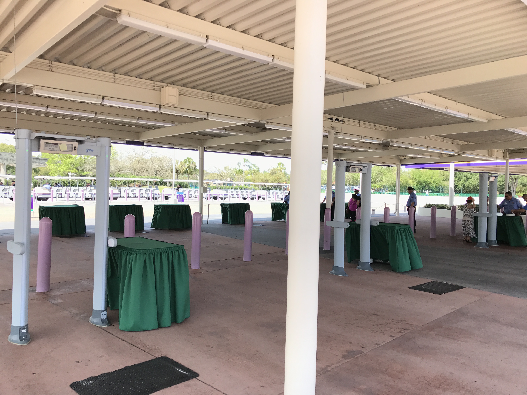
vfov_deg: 49.7
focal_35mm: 28
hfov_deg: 63.4
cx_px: 264
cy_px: 198
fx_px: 426
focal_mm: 3.99
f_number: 1.8
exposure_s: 1/512
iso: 20
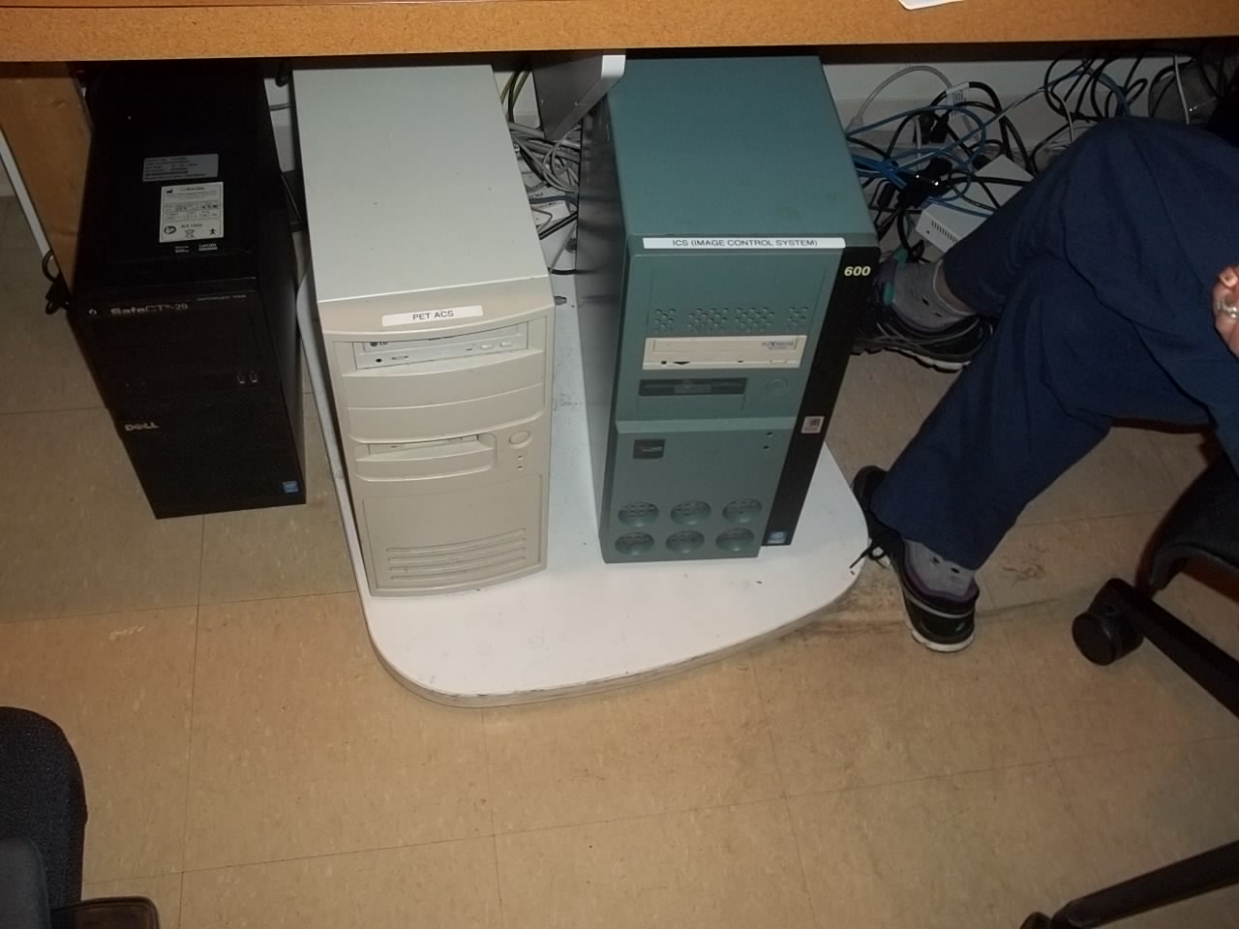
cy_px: 464
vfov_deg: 42.9
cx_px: 620
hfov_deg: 55.4
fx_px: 1181
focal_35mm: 33
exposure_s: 1/30
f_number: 3.3
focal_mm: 5.9
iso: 160
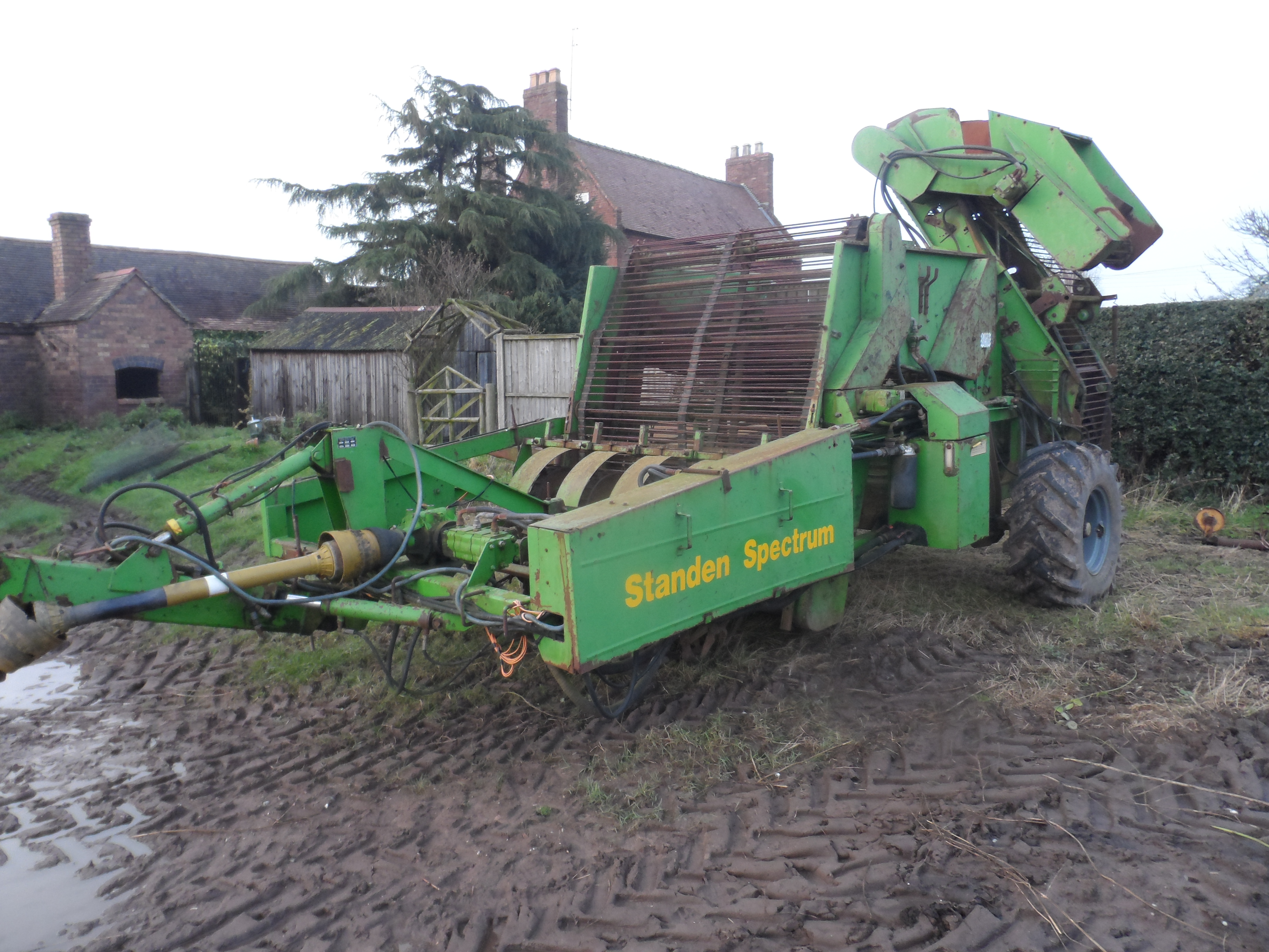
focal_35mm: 24
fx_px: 880
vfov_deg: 56.8
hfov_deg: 71.6
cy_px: 476
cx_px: 634
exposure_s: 1/30
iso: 160
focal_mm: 4
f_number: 3.2
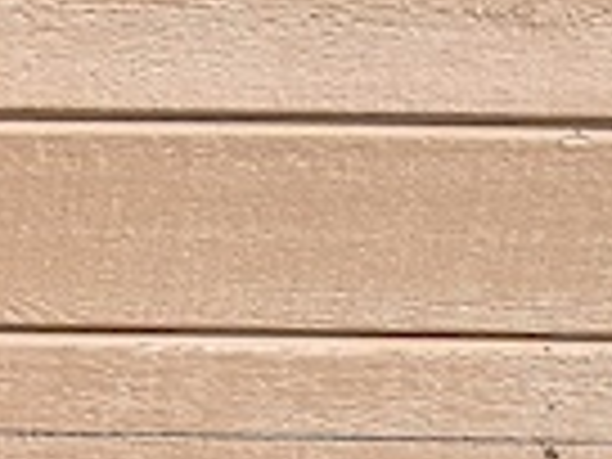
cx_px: -914
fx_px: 2705
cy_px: 1323
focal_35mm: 153
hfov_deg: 10.8
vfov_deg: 8.3
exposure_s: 1/123
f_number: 1.5
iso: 32
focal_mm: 5.7
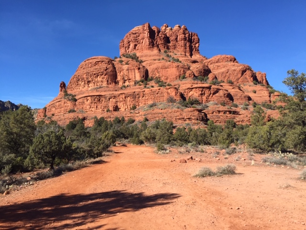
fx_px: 256
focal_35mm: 29
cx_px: 153
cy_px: 115
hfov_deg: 61.7
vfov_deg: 48.2
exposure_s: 1/1364
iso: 32
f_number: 2.2
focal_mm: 4.15
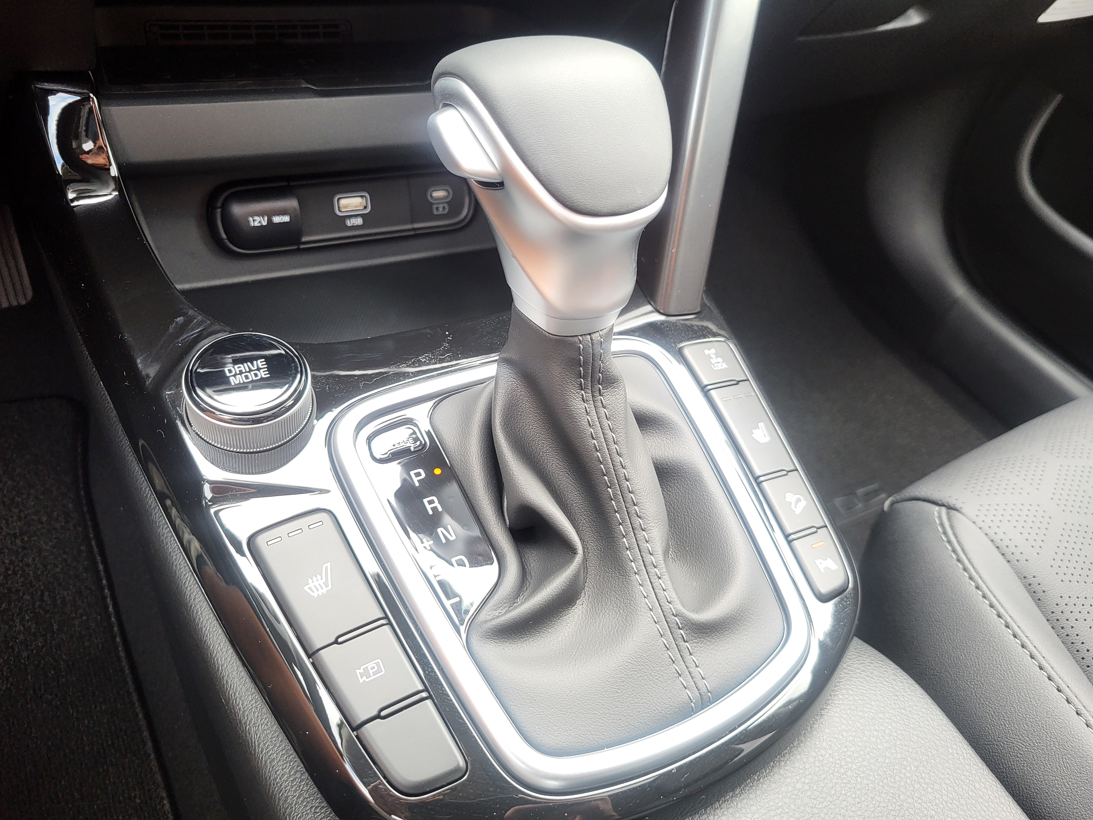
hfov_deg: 67.3
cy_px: 410
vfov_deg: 53.1
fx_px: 821
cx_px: 546
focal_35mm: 26
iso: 125
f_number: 1.8
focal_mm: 5.4
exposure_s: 1/120
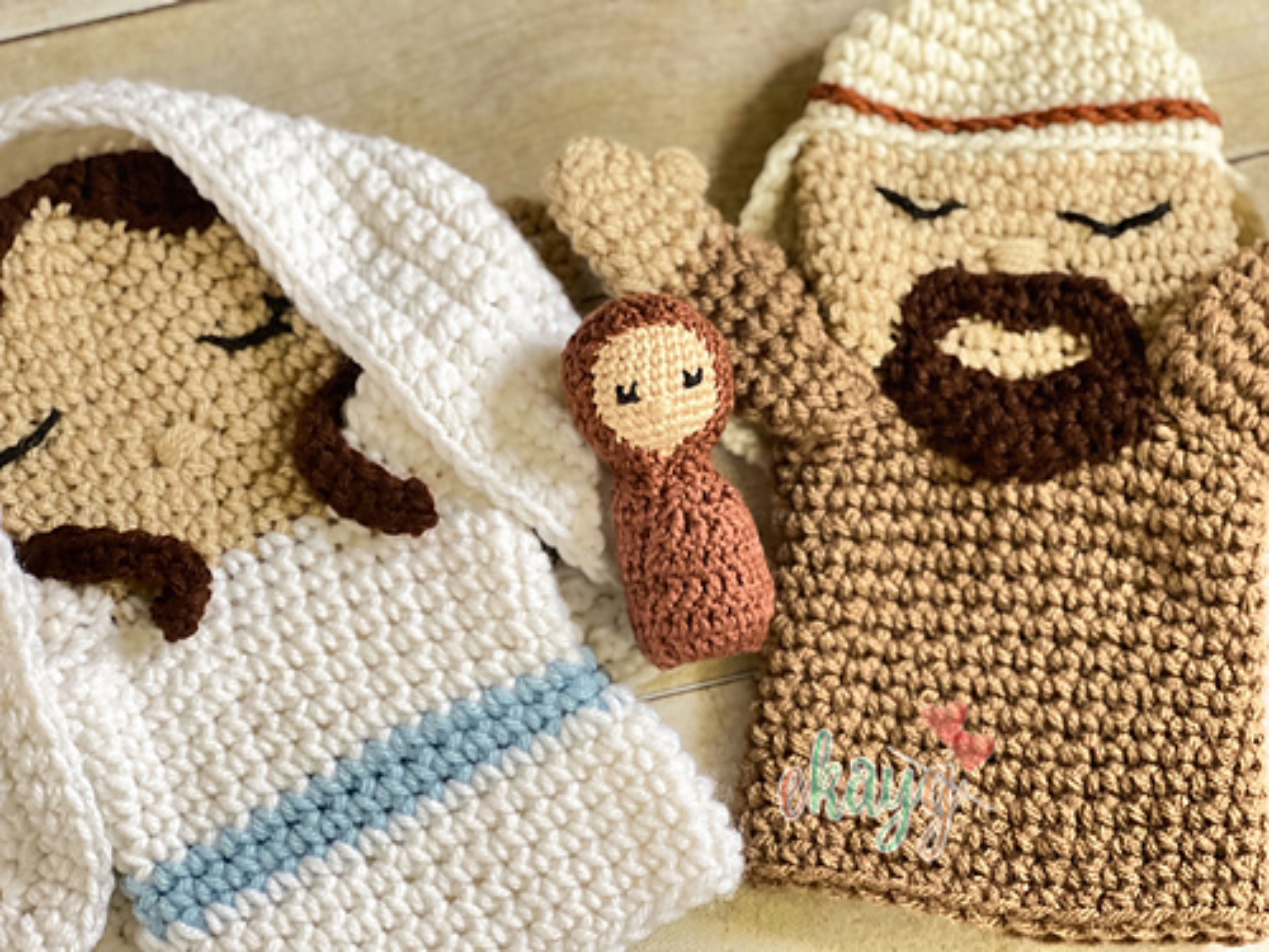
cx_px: 634
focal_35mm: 77
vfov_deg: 19.1
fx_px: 2823
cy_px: 476
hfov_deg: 25.3
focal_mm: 9
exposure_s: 1/15
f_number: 2.8
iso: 400
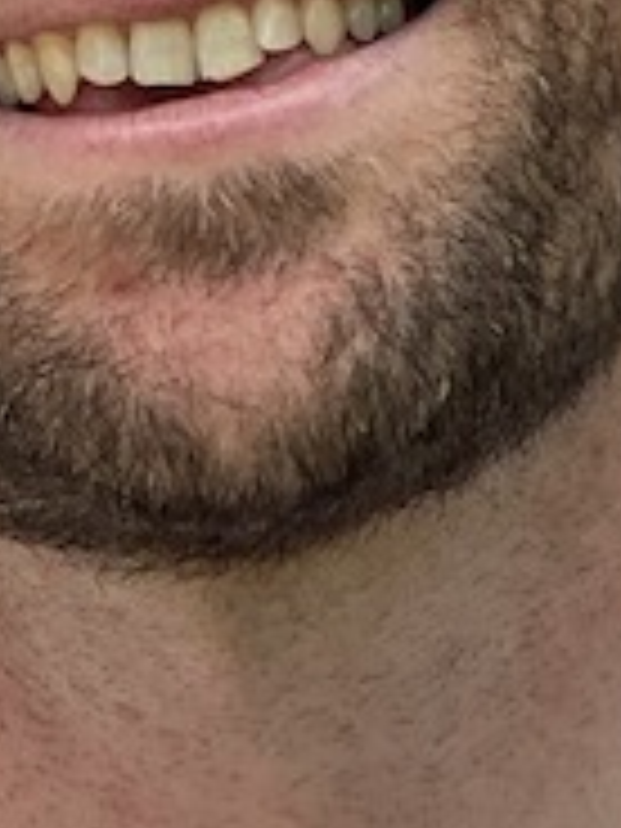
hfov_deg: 4.0
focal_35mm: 376
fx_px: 8994
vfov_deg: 5.2
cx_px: 272
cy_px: 1089
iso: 20
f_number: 2
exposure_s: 1/444
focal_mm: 6
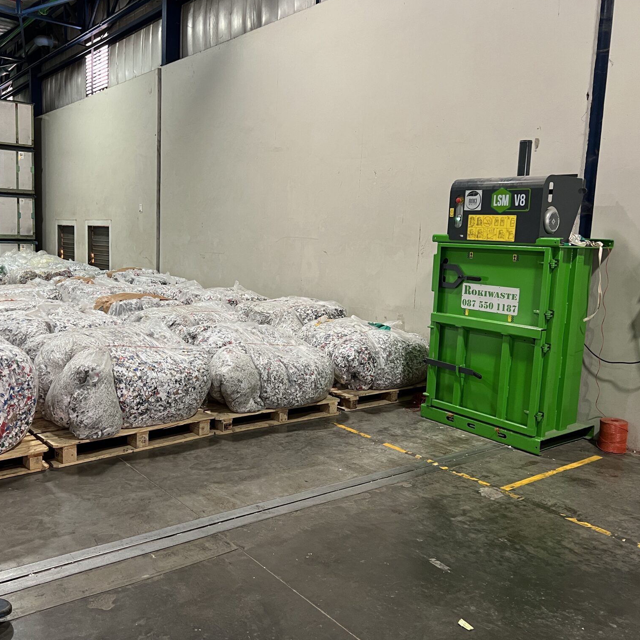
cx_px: 280
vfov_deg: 52.5
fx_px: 648
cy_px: 318
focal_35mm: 31
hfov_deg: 52.4
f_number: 1.5
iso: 200
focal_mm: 5.7
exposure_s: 1/50
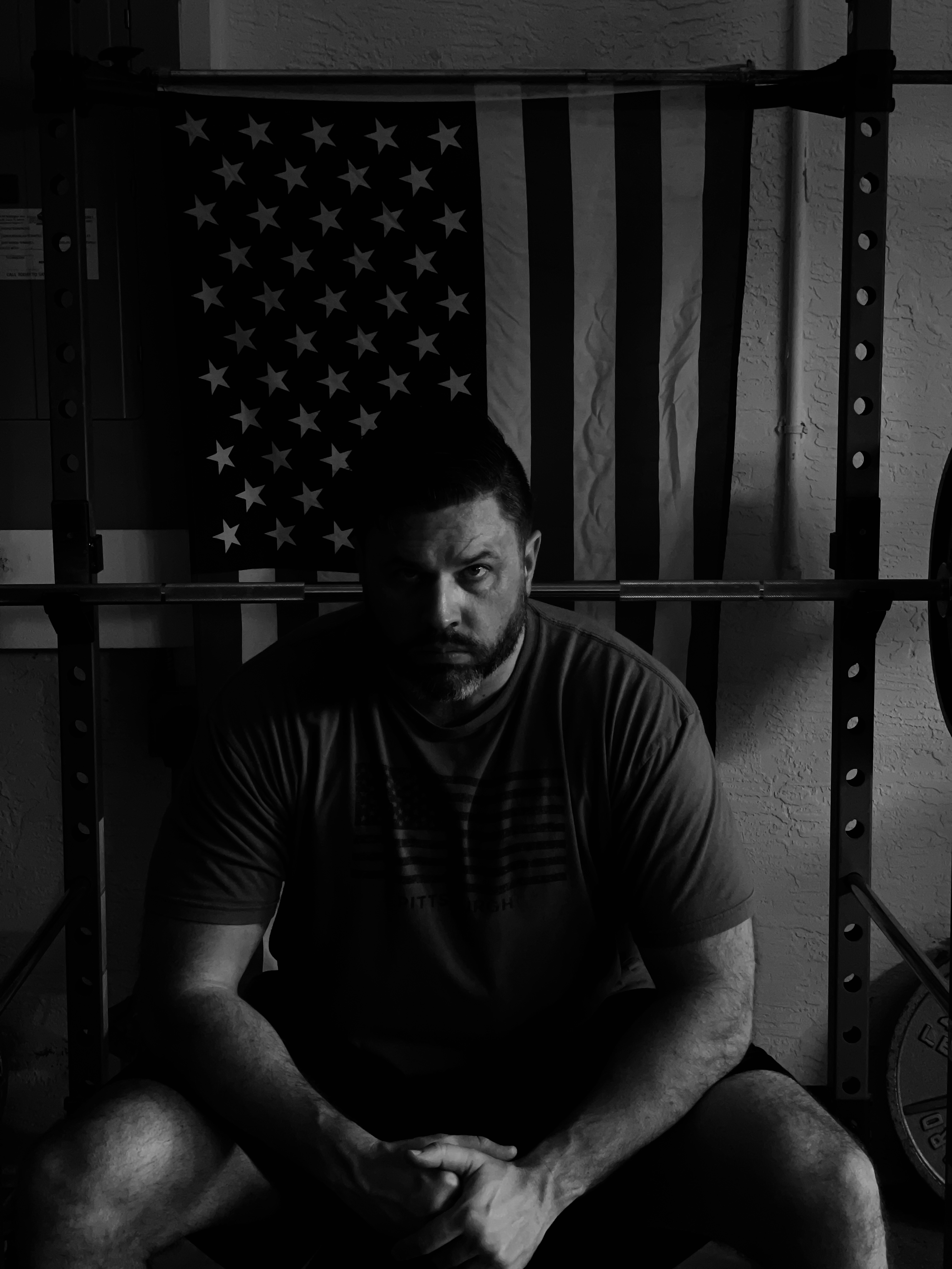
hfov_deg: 28.0
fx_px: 1907
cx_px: 476
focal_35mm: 52
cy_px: 634
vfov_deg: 36.8
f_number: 2
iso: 160
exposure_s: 1/99
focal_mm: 6
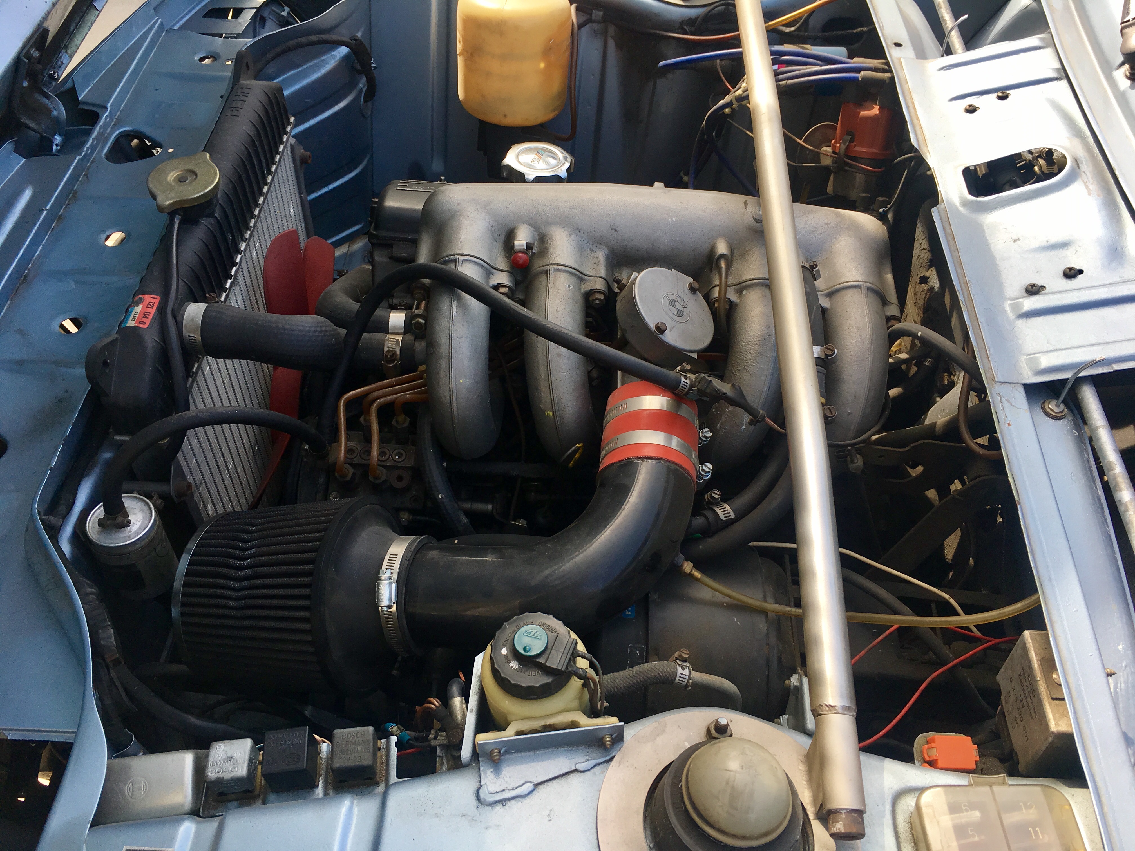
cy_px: 426
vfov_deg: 48.2
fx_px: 951
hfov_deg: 61.7
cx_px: 568
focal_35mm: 29
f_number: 2.2
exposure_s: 1/274
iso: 25
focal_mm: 4.15
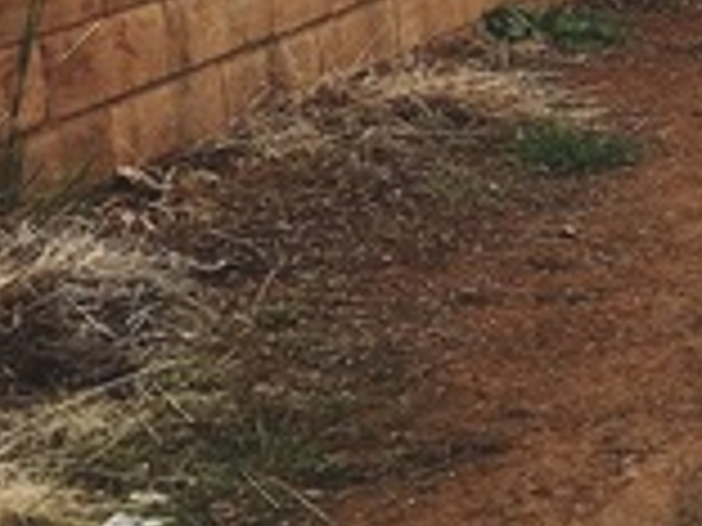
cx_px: 1274
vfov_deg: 13.0
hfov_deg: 15.4
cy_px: -178
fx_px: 2231
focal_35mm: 110
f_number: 2.2
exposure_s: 1/1115
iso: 25
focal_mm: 4.15
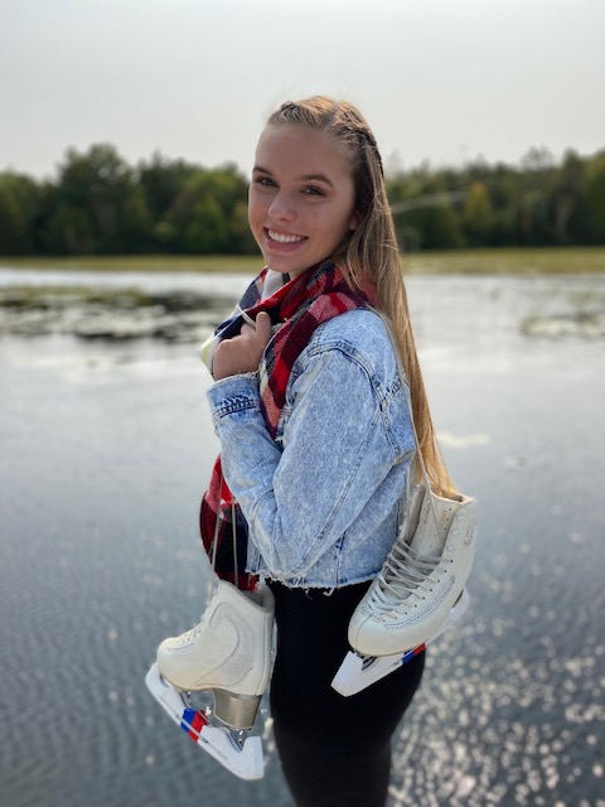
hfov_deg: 53.1
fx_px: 606
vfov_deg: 67.3
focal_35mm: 26
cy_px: 404
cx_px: 302
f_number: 1.8
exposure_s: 1/2755
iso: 32
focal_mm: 4.25
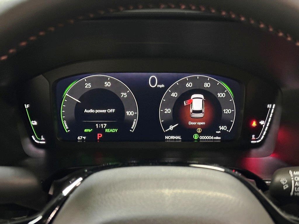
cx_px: 150
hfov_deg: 39.7
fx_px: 415
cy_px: 112
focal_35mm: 48
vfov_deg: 30.3
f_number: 1.78
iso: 640
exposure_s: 1/20
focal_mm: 6.86
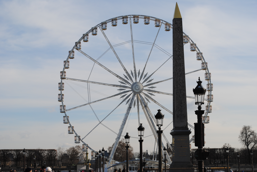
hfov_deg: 24.6
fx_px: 590
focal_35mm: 82
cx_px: 128
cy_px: 86
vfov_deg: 16.6
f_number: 9
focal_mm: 55
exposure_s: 1/320
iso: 100
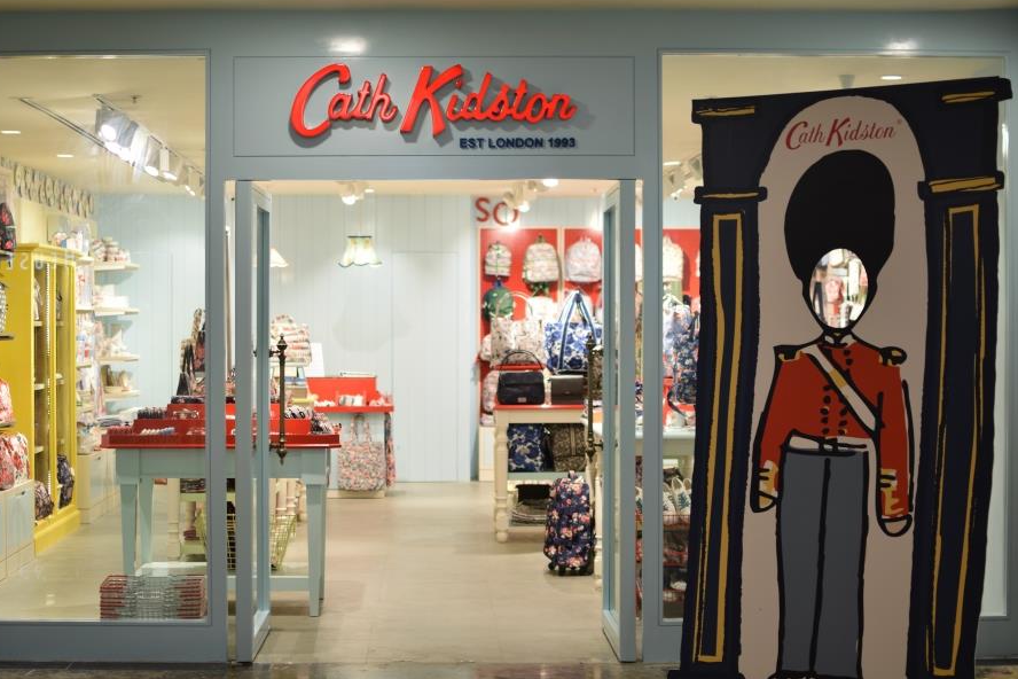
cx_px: 461
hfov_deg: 33.1
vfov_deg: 22.4
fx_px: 1713
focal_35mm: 61
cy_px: 338
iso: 100
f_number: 1.8
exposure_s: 1/60
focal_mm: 35
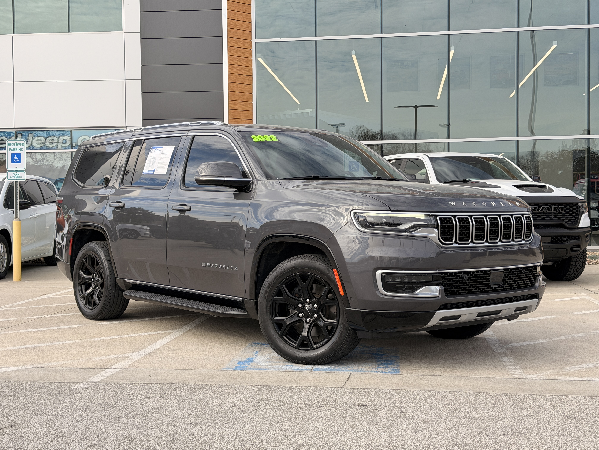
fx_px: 831
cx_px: 300
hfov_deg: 39.7
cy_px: 225
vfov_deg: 30.3
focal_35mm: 48
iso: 64
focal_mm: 6.76
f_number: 1.78
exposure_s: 1/1980
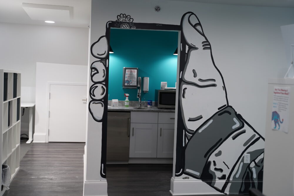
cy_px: 98
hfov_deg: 41.1
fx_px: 392
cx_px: 147
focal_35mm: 48
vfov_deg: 28.1
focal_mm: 48
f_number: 2.8
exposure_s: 1/50
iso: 160
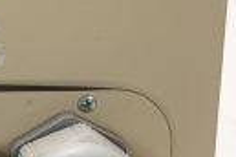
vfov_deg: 5.9
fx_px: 1527
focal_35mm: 233
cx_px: -177
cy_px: 26
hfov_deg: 8.5
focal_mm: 50
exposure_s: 1/160
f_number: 11
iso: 320
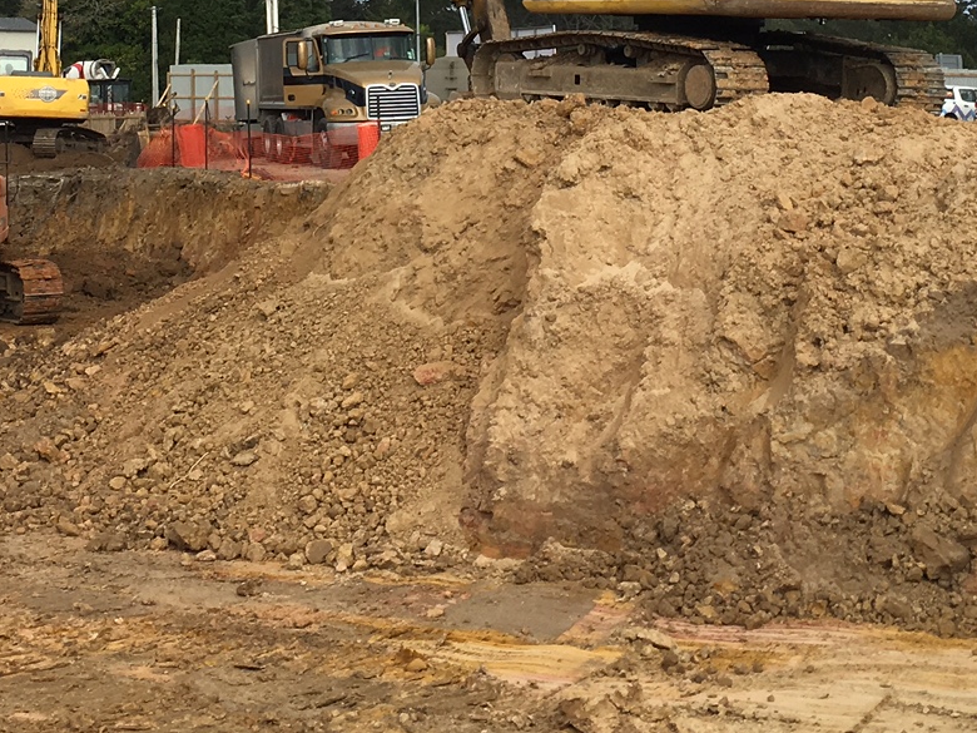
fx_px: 2117
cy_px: -54
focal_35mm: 75
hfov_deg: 25.9
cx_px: 378
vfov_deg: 18.9
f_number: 2.2
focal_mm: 4.15
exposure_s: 1/1603
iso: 25
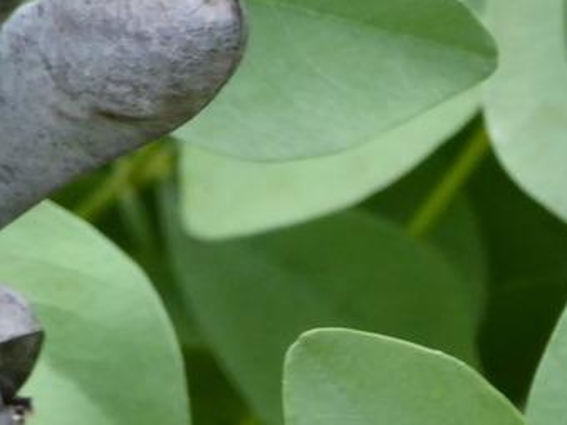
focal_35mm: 657
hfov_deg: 3.0
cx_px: -22
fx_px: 10754
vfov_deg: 2.3
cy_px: -101
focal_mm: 35.8
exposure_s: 1/13
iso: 400
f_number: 5.6
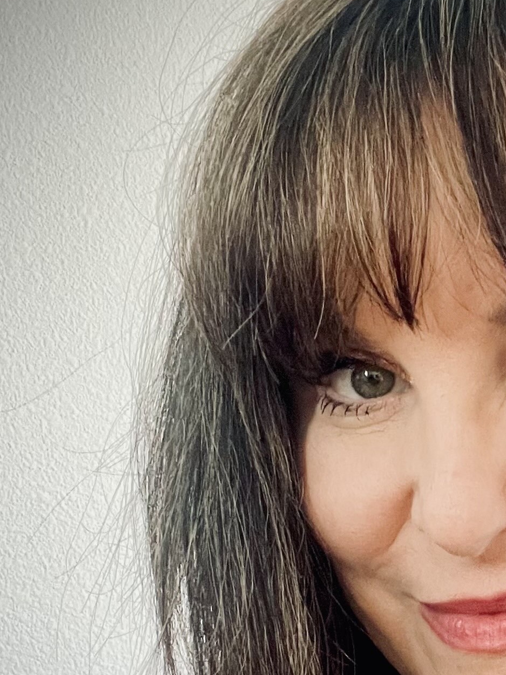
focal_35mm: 64
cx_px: 539
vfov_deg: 29.8
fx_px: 1248
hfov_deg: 21.8
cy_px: 505
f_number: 2.2
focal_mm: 2.71
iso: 400
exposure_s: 1/30
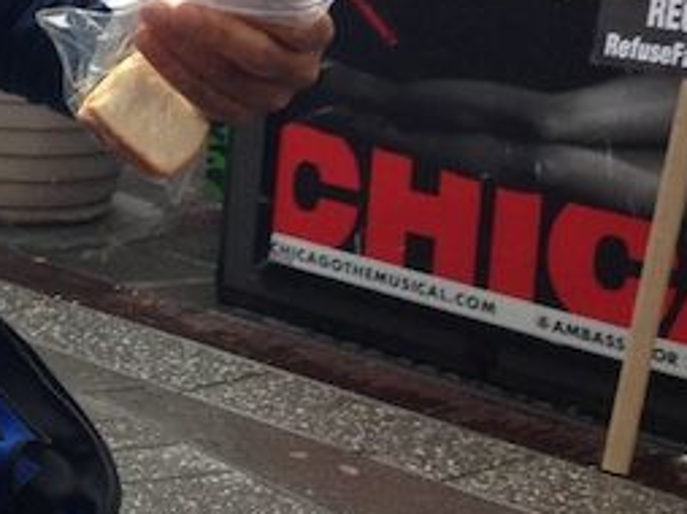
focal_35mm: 130
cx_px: -587
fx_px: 2578
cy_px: 27
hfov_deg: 13.5
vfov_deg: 11.3
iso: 50
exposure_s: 1/120
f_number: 2.4
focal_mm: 4.12
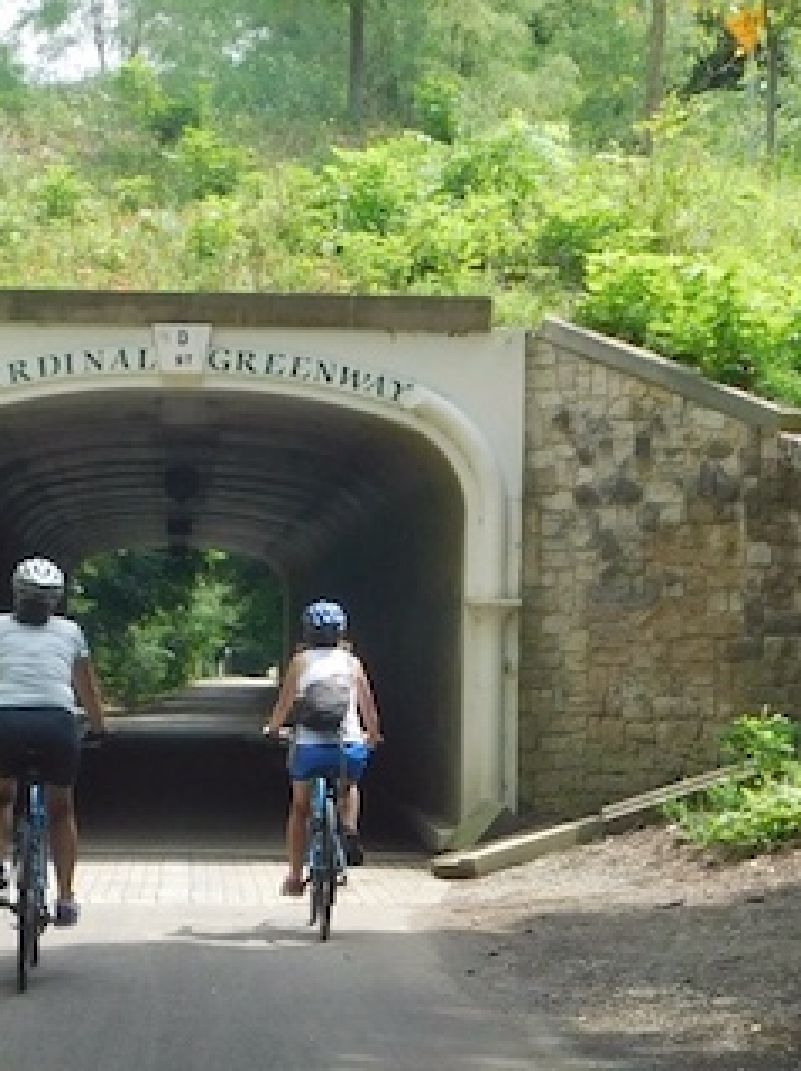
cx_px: 289
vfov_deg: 19.1
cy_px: 840
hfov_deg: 14.5
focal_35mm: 102
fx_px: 3151
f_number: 3.5
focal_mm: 6.3
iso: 125
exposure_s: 1/400
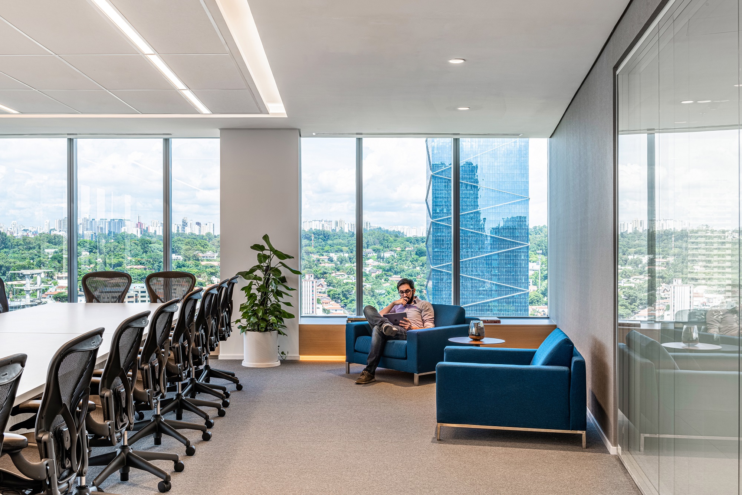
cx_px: 371
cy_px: 248
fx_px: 742
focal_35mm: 36
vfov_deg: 36.9
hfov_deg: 53.1
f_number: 11
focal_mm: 36
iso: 160
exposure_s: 1/20
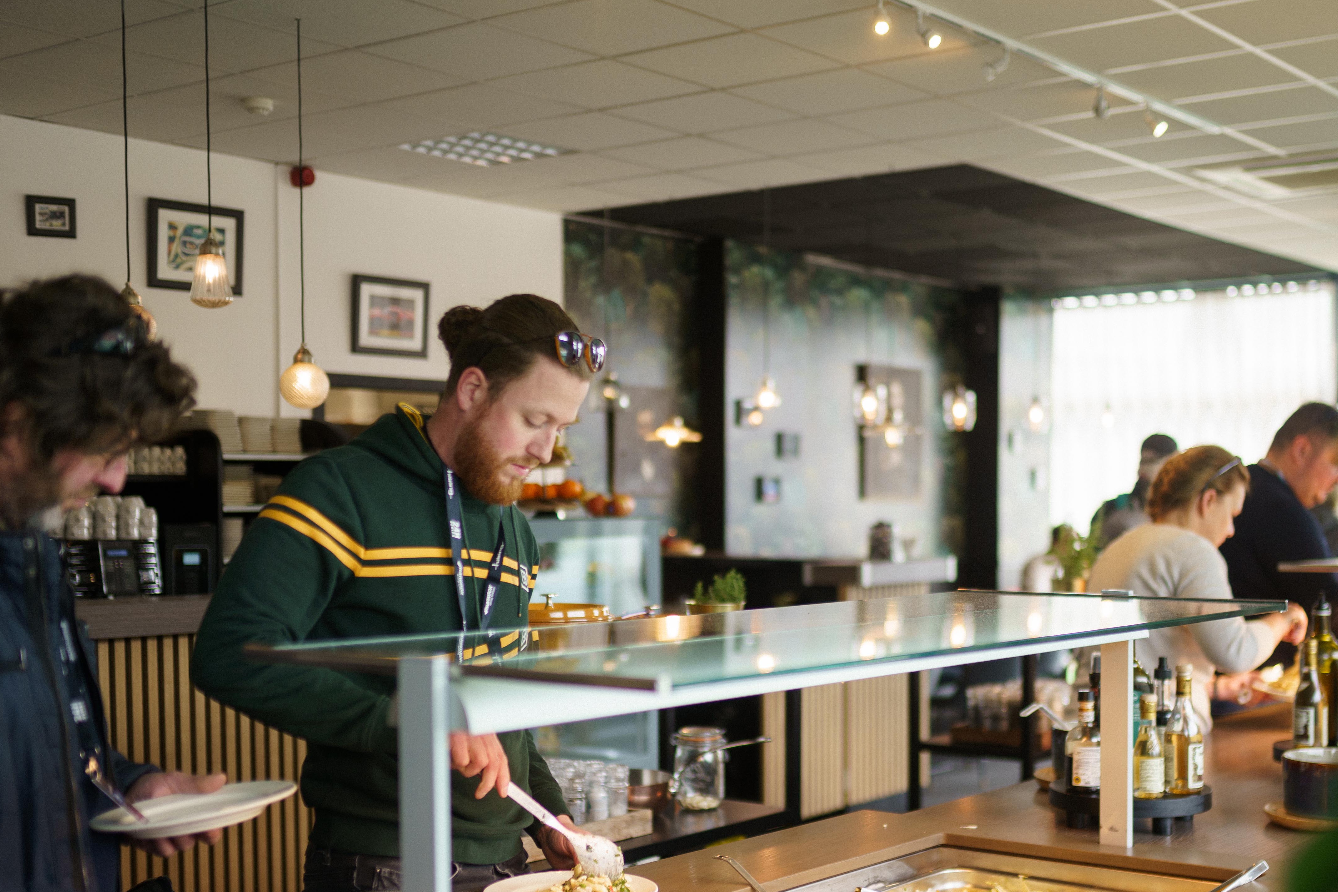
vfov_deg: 27.4
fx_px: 1821
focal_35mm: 49
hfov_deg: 40.2
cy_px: 568
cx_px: 780
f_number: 1.4
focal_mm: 35
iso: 160
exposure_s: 1/400
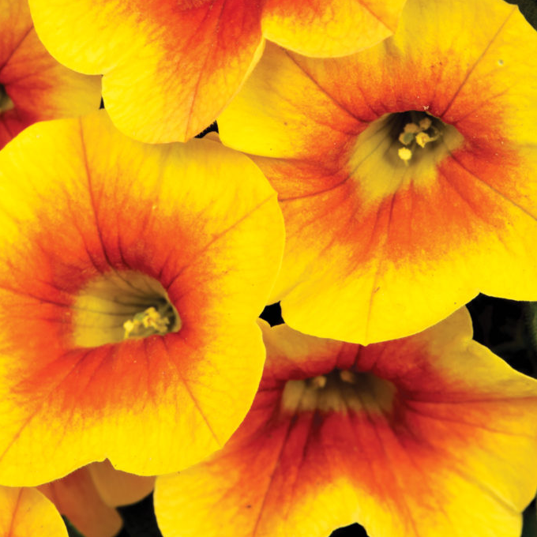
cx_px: 268
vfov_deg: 8.7
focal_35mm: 202
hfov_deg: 8.7
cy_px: 161
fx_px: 3539
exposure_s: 1/30
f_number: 16
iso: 100
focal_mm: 105
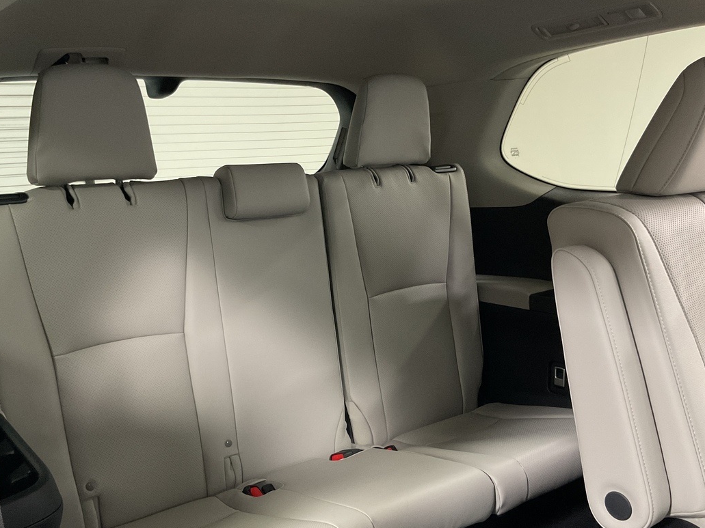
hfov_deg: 51.3
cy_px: 321
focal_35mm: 36
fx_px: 733
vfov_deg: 39.5
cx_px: 332
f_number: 1.8
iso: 200
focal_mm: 3
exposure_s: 1/60
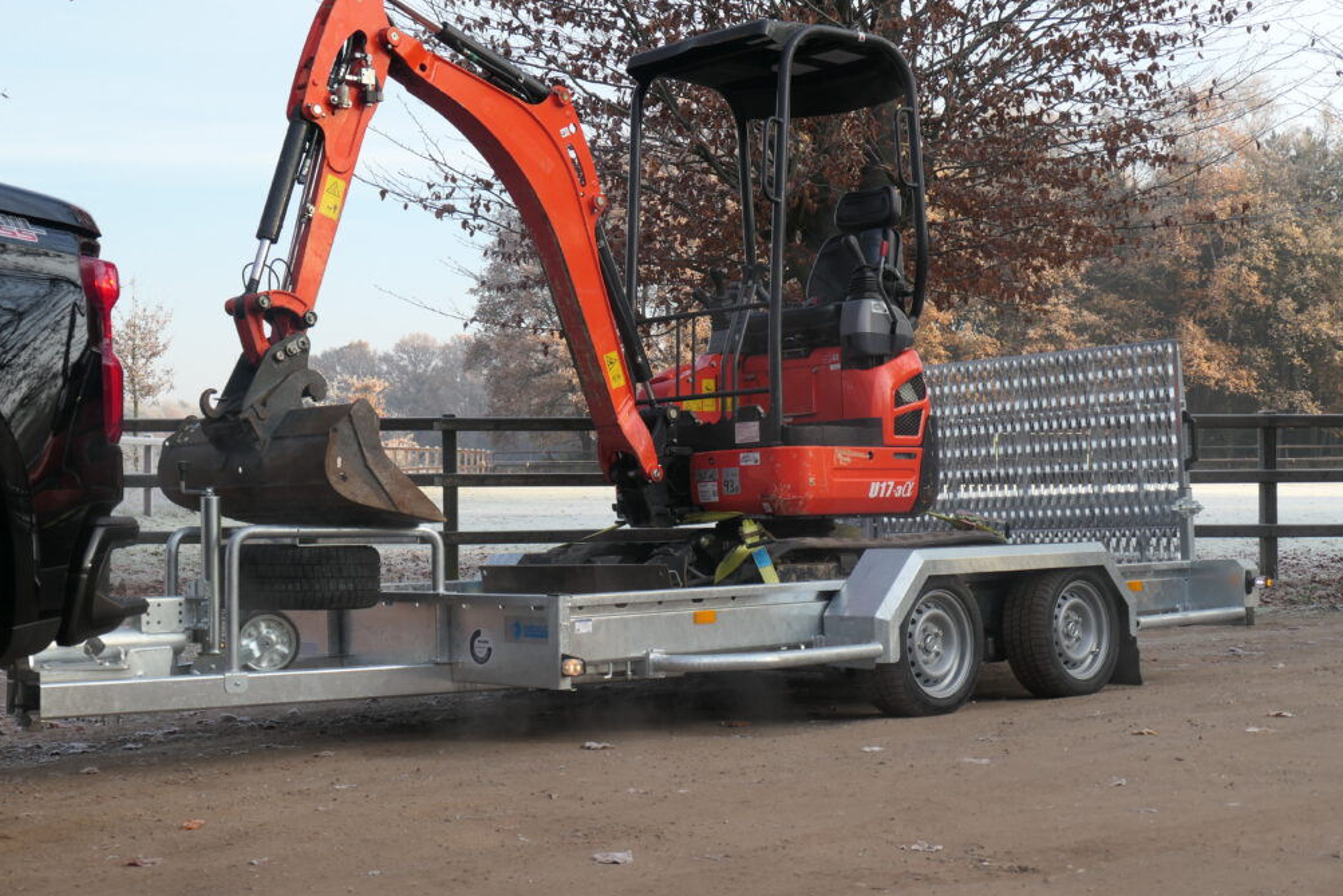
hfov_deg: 41.1
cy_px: 445
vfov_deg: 28.1
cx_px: 667
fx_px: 1791
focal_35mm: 48
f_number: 4.1
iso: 200
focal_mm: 17.1
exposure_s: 1/320
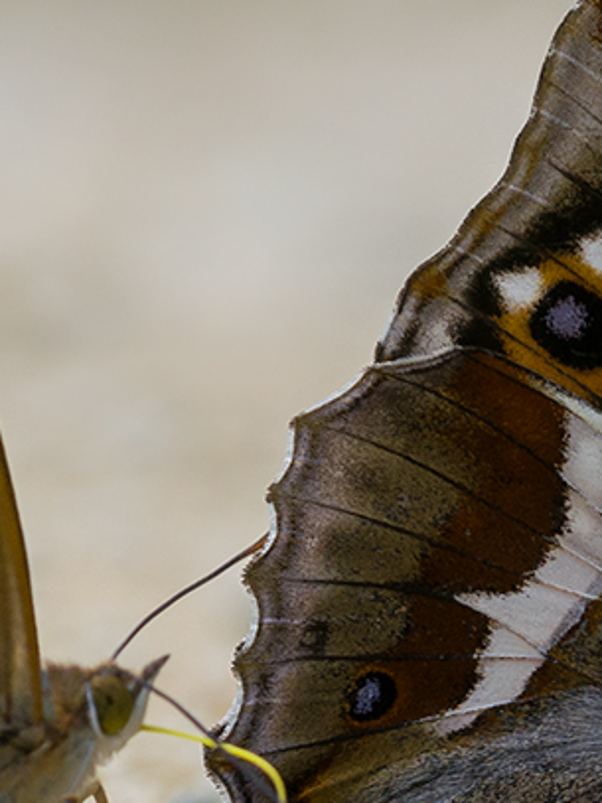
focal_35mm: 766
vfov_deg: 2.6
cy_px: 479
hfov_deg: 1.9
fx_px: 17771
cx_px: 750
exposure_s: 1/320
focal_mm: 200
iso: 800
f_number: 9
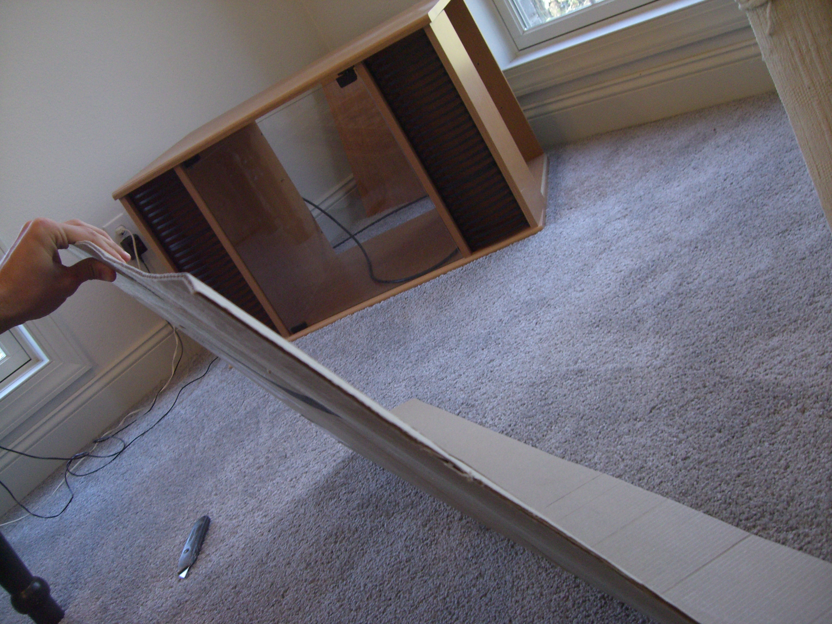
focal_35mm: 38
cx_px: 416
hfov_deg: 49.0
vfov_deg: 37.7
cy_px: 312
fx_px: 913
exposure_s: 1/60
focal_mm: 6.2
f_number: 2.7
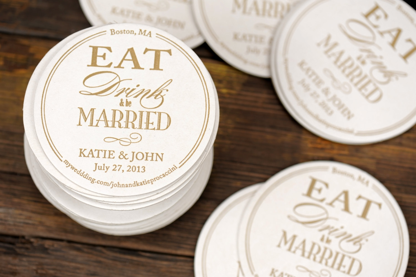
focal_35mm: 105
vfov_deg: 13.0
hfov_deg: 19.5
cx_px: 208
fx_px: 1212
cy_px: 138
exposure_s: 1/50
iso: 200
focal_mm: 105
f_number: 6.3
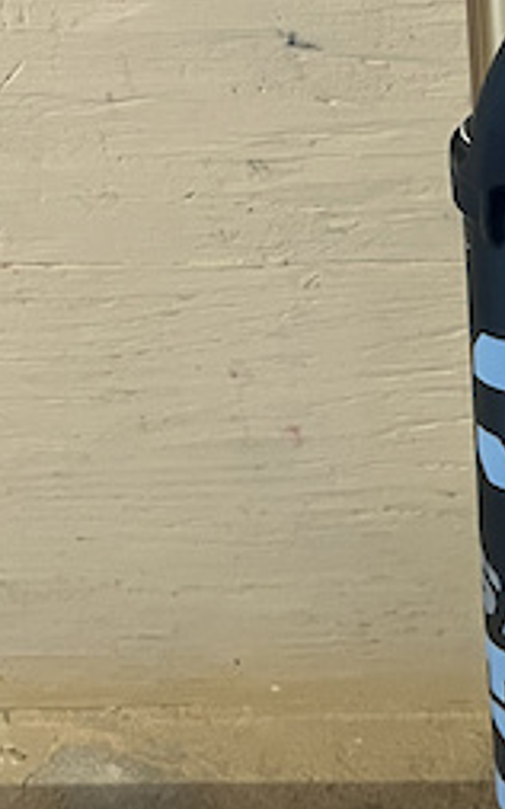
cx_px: 767
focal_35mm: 87
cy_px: -32
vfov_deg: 22.7
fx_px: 1917
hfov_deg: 14.0
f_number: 1.6
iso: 500
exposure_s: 1/30
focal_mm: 5.1
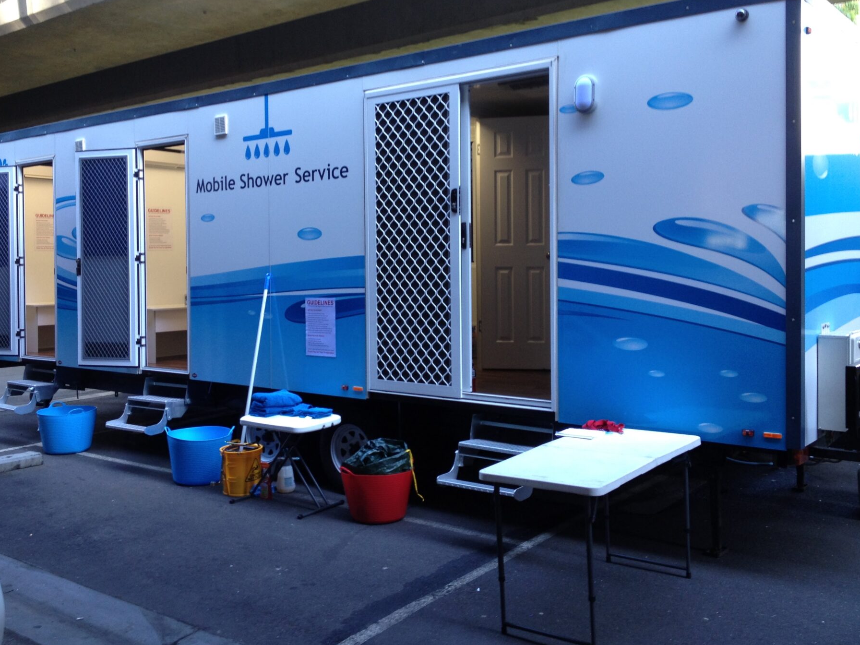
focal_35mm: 40
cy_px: 280
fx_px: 994
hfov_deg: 46.7
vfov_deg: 35.9
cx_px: 373
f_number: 2.4
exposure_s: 1/24
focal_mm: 4.28
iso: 50
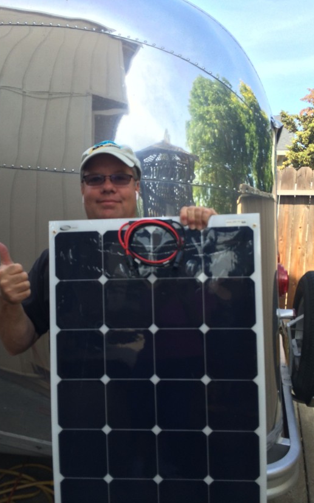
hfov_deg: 39.3
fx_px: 438
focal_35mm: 32
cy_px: 252
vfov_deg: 59.7
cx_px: 132
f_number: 2.2
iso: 32
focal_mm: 4.12
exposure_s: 1/419
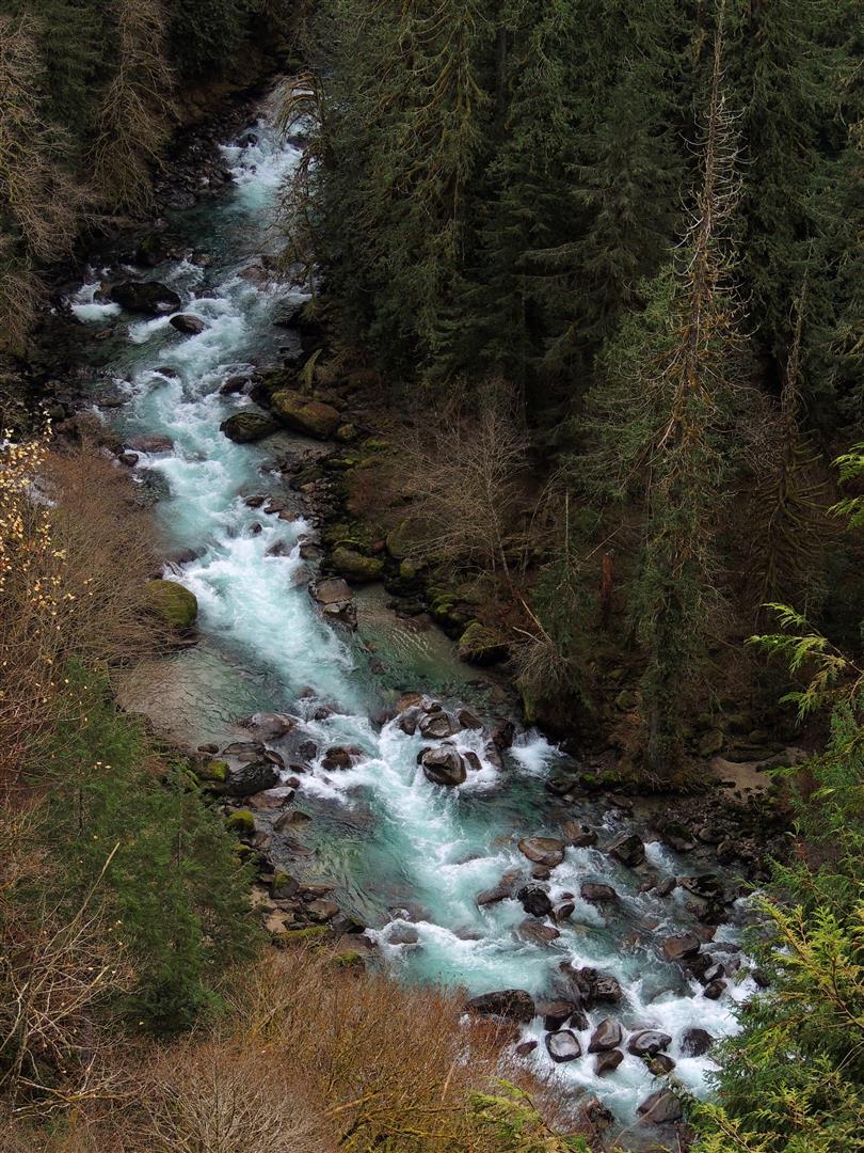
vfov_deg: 23.0
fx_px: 2829
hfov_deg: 17.4
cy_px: 576
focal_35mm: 85
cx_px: 432
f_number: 4
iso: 100
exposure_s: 1/40
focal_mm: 15.1
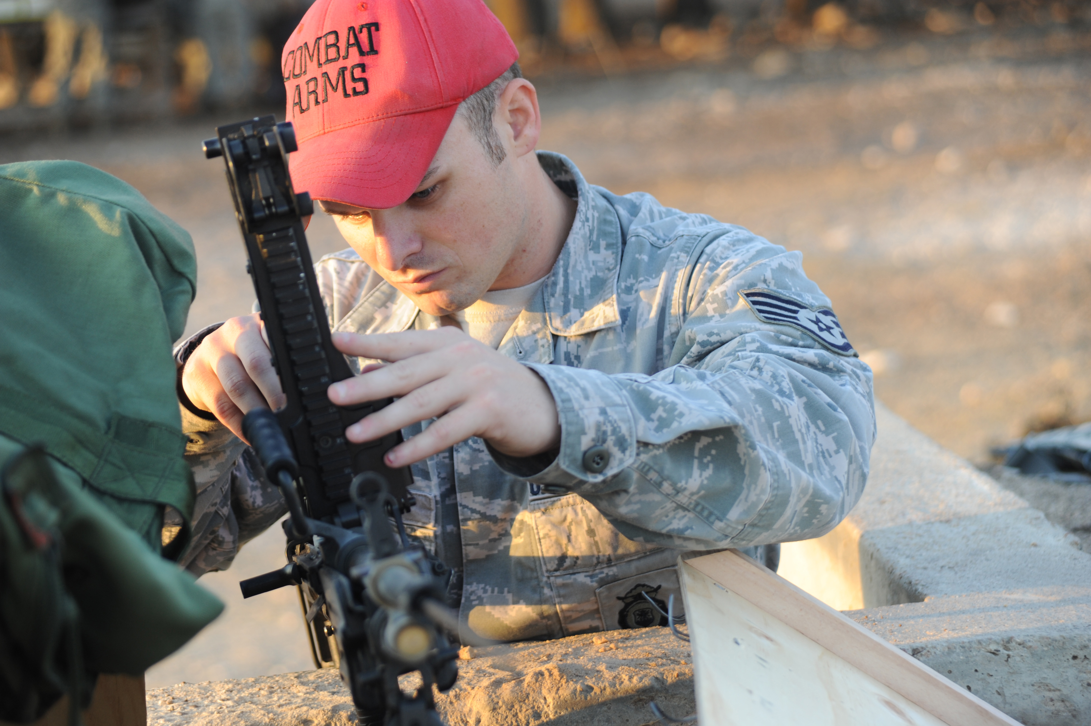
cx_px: 546
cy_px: 363
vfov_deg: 14.8
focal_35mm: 92
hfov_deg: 22.2
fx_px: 2786
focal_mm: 92
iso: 320
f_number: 5
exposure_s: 1/125
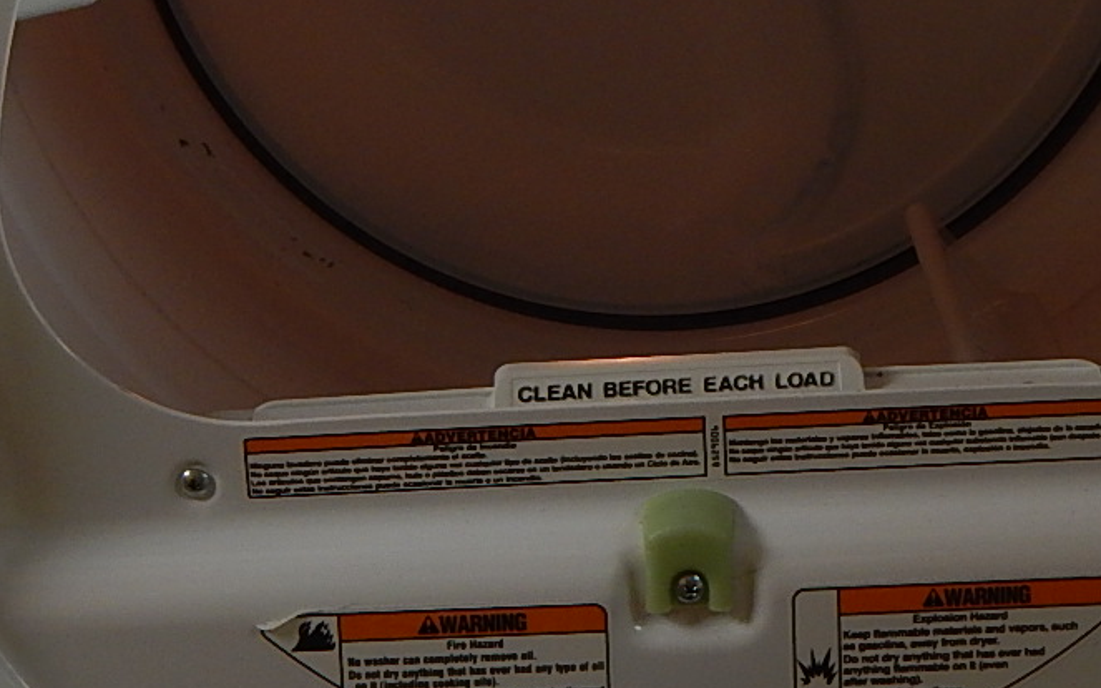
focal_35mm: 87
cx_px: 704
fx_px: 2610
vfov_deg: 14.8
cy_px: 5
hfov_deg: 23.7
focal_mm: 6.1
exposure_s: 1/30
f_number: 3.3
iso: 180
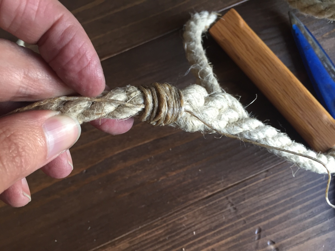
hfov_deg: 61.7
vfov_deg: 48.2
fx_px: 281
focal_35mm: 29
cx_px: 168
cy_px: 126
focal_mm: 4.15
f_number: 2.2
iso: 80
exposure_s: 1/30
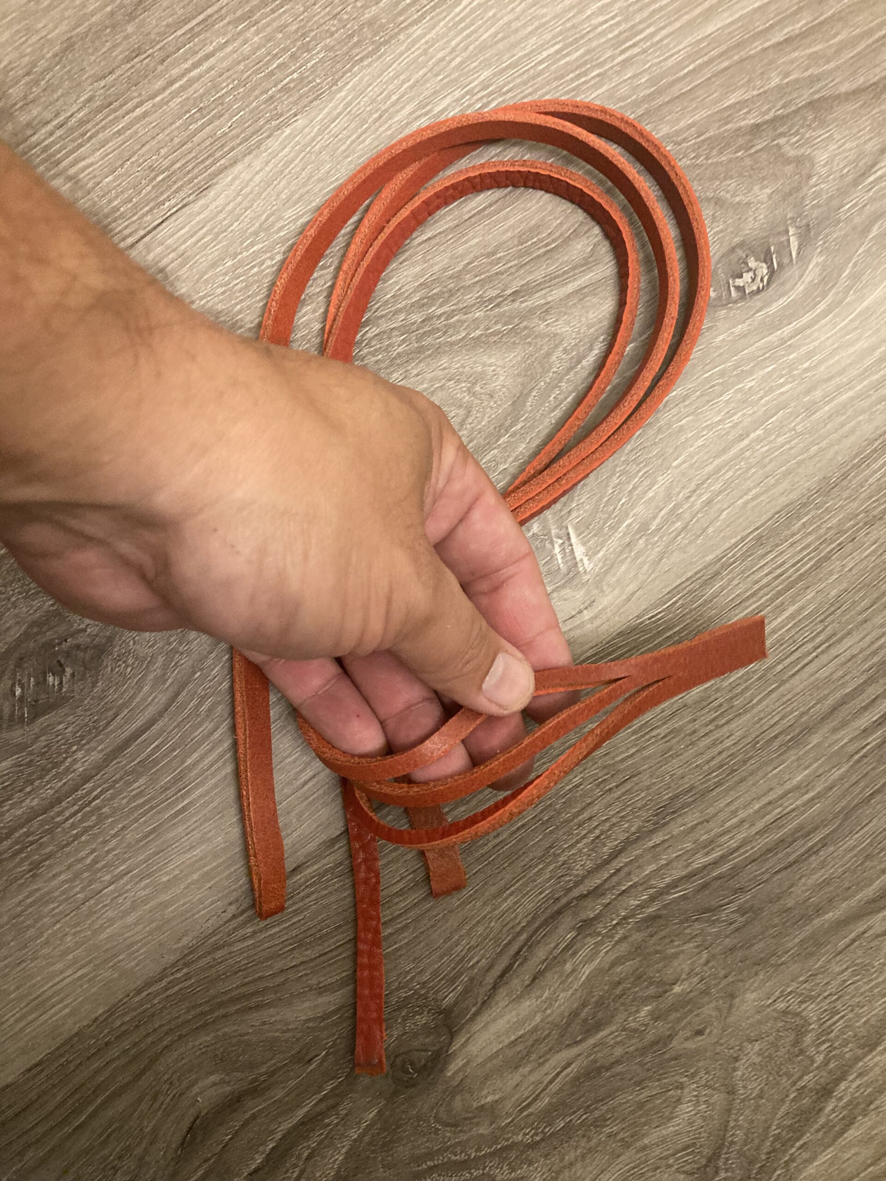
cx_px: 443
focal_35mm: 28
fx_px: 956
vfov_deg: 63.4
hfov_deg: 49.7
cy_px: 590
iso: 320
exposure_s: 1/40
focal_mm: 3.99
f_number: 1.8
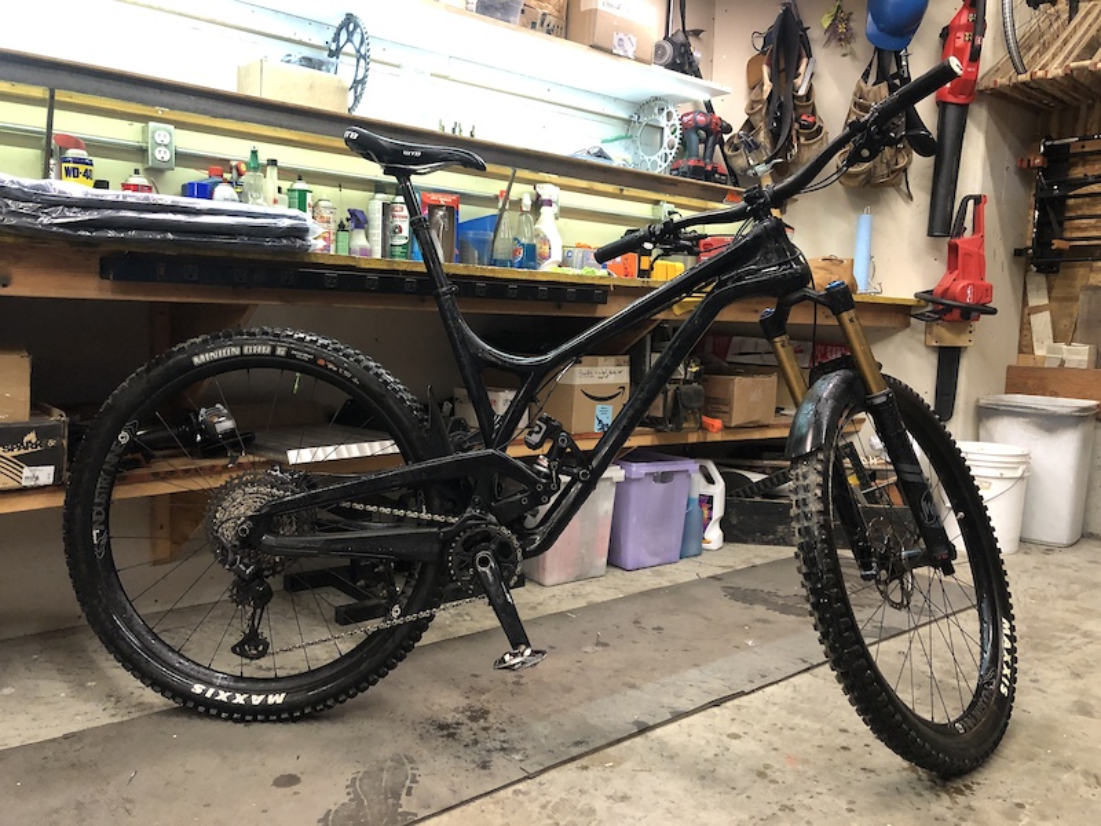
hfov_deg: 63.4
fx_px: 891
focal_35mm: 28
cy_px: 413
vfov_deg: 49.7
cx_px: 550
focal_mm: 3.99
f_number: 1.8
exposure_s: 1/15
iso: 100
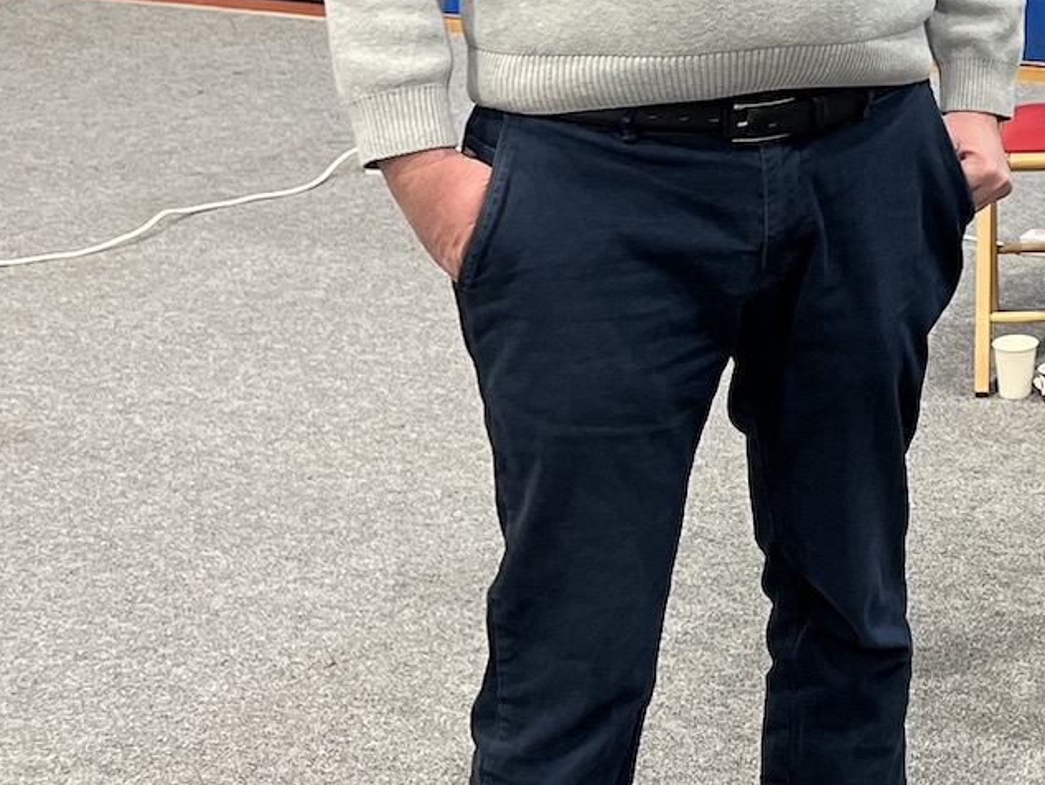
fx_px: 2476
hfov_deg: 21.6
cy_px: -91
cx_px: 1338
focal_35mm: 82
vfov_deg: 17.4
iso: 125
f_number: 1.5
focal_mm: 5.7
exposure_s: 1/111
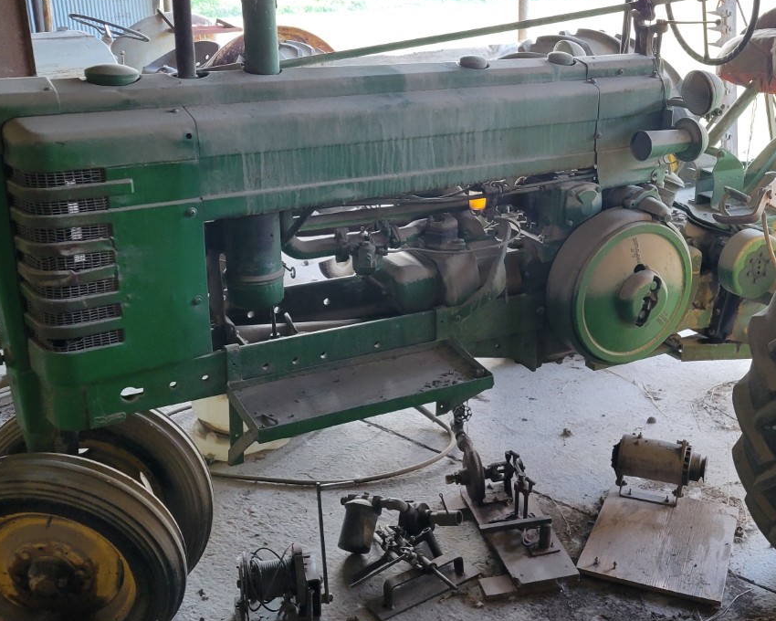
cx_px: 491
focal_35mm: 43
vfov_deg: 34.9
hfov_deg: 42.5
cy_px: 304
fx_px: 988
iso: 200
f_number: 1.8
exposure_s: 1/120
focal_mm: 5.4
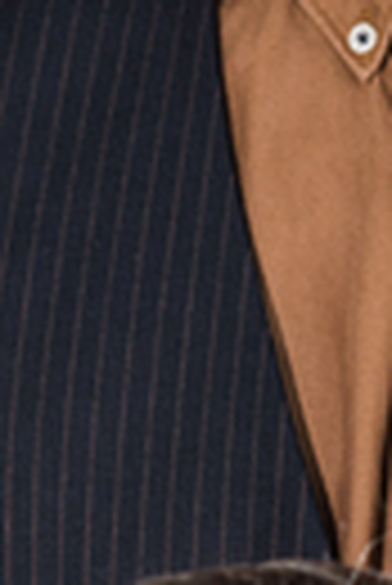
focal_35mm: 576
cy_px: 338
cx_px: 275
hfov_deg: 2.4
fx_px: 9382
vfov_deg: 3.6
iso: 125
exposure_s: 1/160
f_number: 3.5
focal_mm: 85
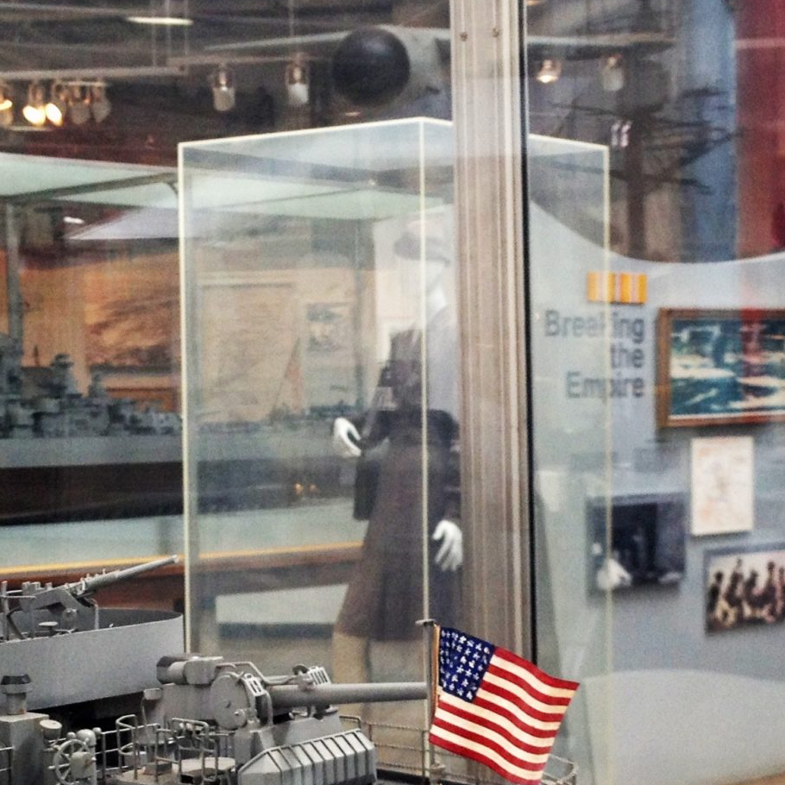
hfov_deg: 19.9
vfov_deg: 19.9
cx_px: 470
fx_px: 2232
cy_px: 462
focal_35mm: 87
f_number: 2.4
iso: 50
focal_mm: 4.28
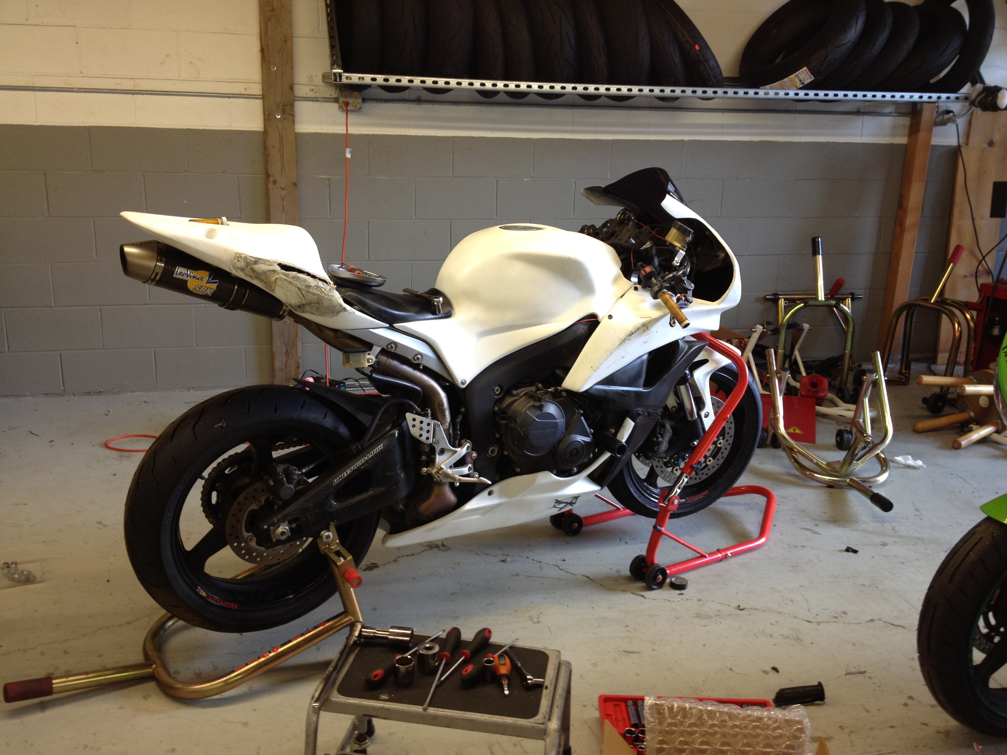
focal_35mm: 35
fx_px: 1018
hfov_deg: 52.6
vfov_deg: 40.7
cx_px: 504
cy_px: 378
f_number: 2.4
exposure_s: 1/20
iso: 64
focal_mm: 4.28
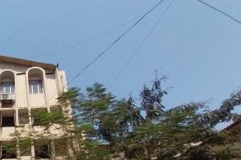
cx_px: -8
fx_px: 187
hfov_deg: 50.6
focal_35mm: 28
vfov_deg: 39.4
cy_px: 169
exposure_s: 1/1747
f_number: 2.2
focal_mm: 1.3
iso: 67
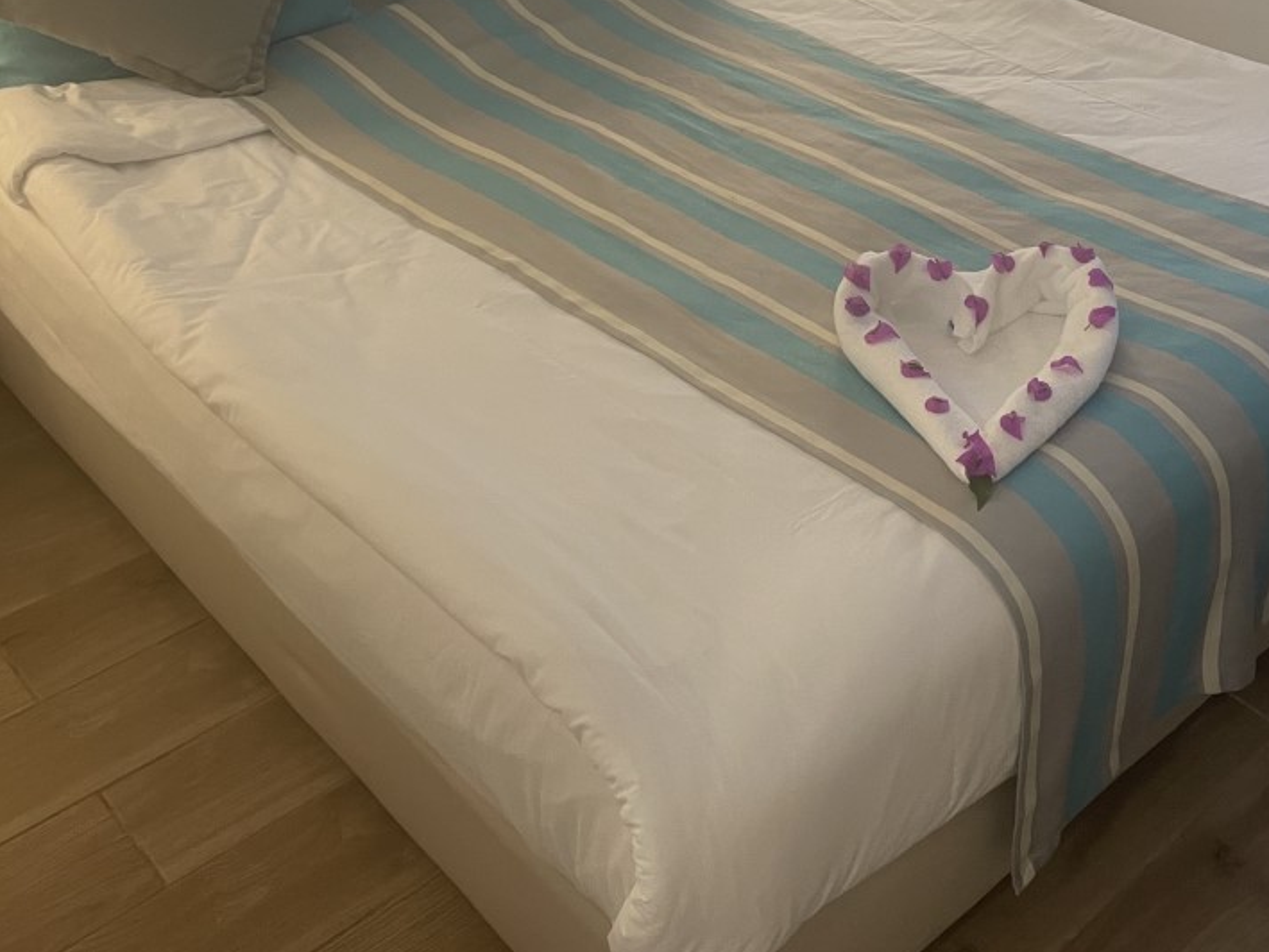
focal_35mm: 44
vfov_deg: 32.3
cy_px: 252
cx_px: 757
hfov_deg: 42.7
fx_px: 1613
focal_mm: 4.2
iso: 125
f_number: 1.6
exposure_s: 1/50
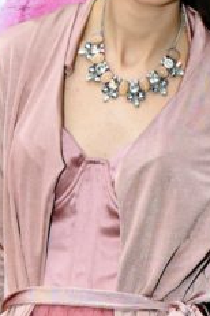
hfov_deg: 6.6
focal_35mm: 209
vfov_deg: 9.7
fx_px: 1829
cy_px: 397
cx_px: 139
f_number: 4.5
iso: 1600
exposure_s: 1/400
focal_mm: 42
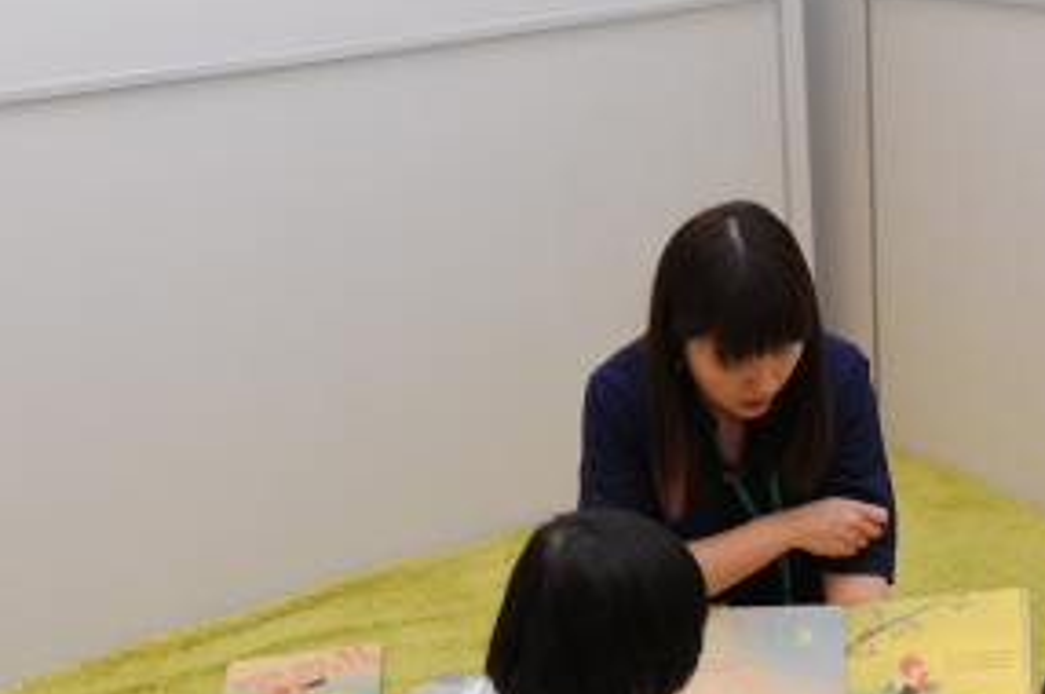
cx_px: 797
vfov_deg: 21.0
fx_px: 1827
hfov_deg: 31.3
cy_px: 645
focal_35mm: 63
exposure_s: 1/60
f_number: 7.1
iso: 800
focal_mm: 30
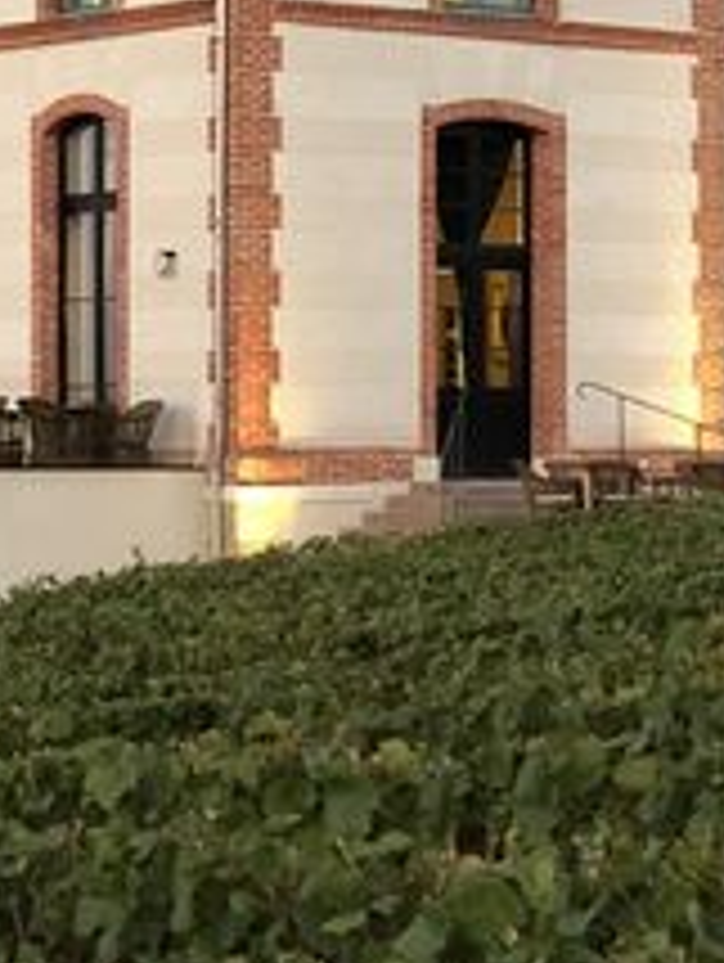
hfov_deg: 8.7
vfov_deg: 11.6
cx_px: 690
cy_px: 266
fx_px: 4731
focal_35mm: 170
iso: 160
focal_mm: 6
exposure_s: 1/25
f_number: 2.4
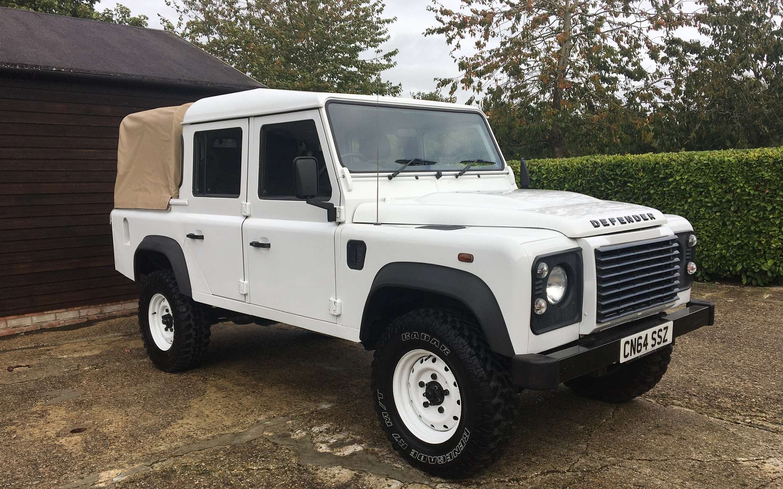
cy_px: 274
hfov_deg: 61.2
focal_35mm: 31
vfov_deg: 40.5
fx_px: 662
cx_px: 389
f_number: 2.2
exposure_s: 1/793
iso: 25
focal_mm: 4.15
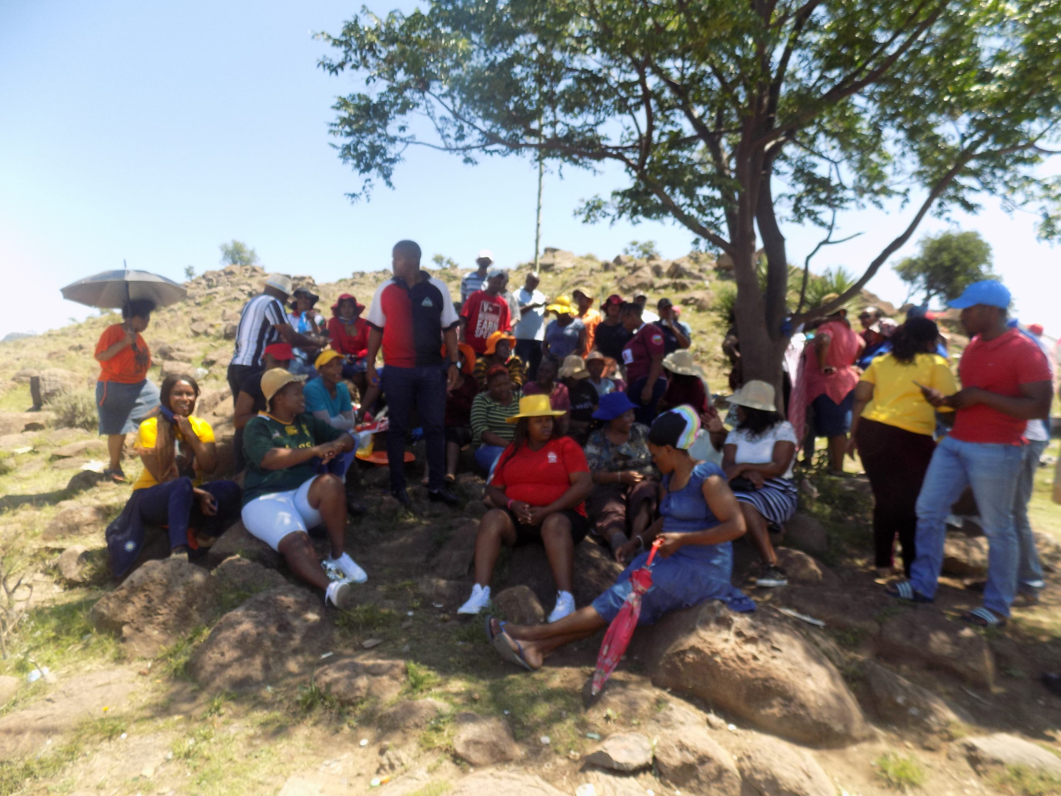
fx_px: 705
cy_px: 398
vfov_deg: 58.9
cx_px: 530
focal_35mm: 23
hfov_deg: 73.9
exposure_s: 1/400
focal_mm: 4
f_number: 3.1
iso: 80
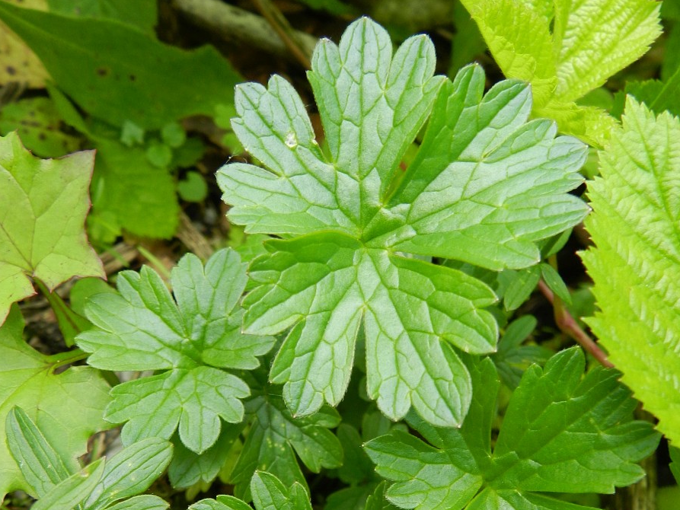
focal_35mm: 43
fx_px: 845
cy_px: 417
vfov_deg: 32.6
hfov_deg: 43.8
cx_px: 340
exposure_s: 1/125
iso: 160
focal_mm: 5.6
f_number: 3.7
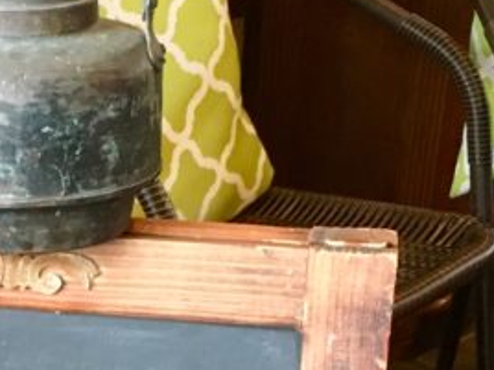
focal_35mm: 111
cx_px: -48
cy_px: 508
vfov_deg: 12.8
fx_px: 1584
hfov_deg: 17.2
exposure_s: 1/30
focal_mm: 4.15
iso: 200
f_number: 2.2
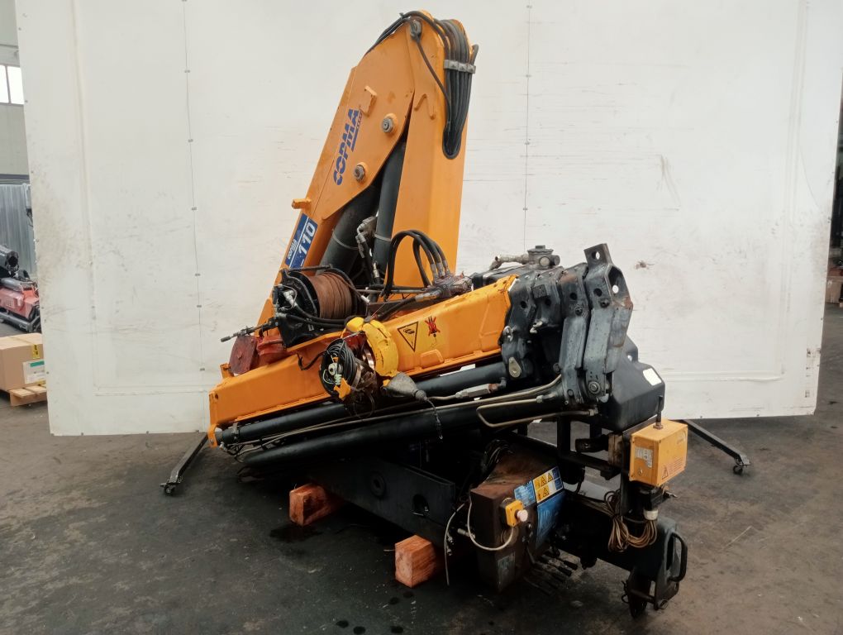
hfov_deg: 63.4
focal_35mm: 28
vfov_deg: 49.9
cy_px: 318
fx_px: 683
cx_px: 422
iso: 653
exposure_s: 1/33.3
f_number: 1.8
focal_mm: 4.04
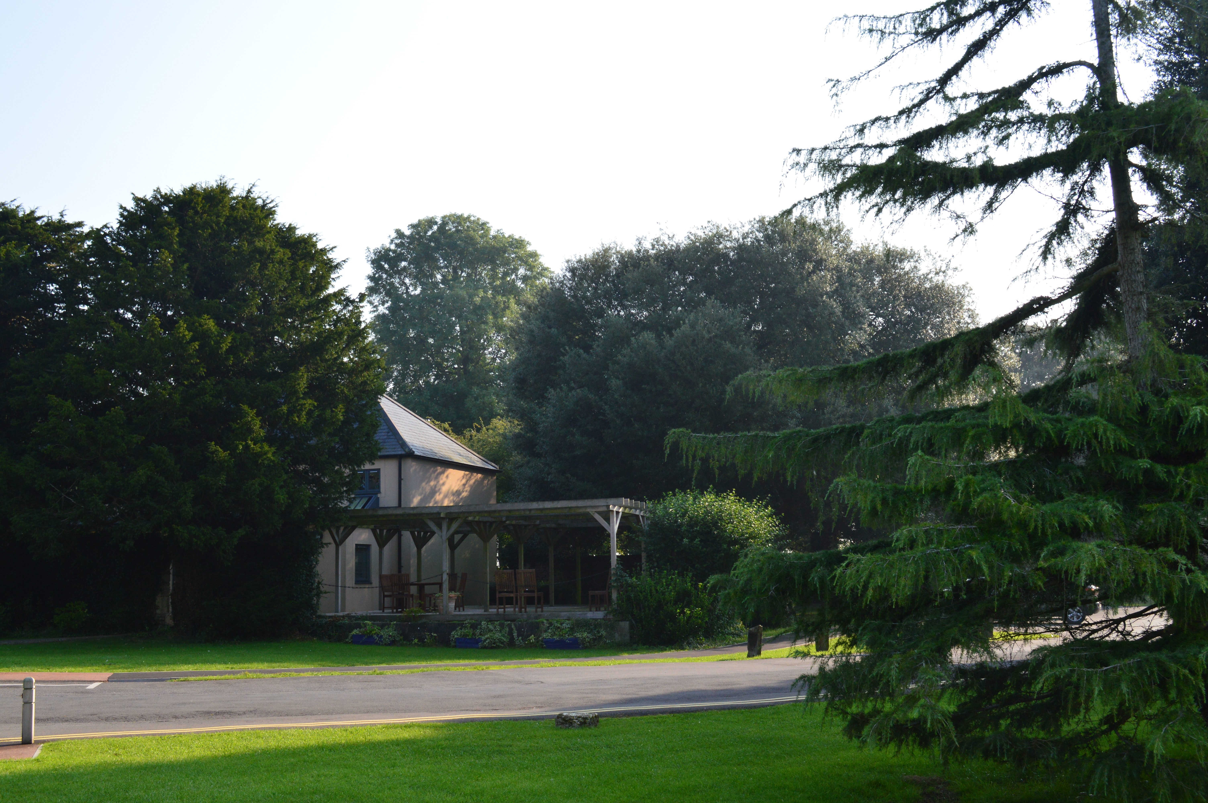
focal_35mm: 39
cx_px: 604
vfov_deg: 34.1
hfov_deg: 49.6
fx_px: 1307
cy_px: 402
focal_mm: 26
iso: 400
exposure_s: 1/250
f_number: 10
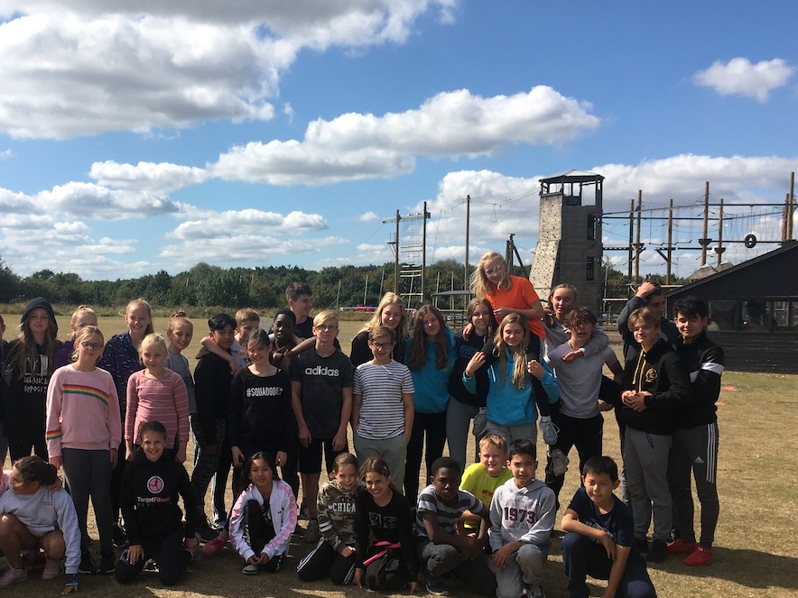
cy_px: 364
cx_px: 253
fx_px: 968
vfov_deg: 34.2
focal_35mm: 42
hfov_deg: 44.0
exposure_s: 1/2198
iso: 25
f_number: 2.2
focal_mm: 4.15
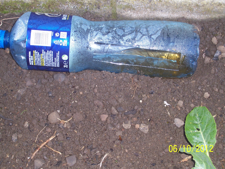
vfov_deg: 22.3
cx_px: 112
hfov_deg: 29.4
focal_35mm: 66
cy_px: 84
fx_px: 429
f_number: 4
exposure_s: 1/90
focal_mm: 10.8
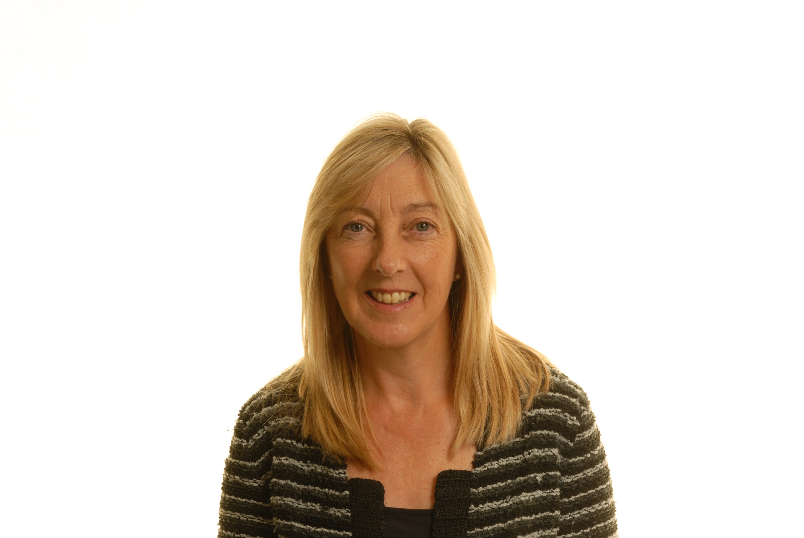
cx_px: 402
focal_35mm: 68
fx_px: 1509
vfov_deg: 20.2
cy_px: 269
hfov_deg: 29.8
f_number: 14
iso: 100
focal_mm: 45
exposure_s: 1/160
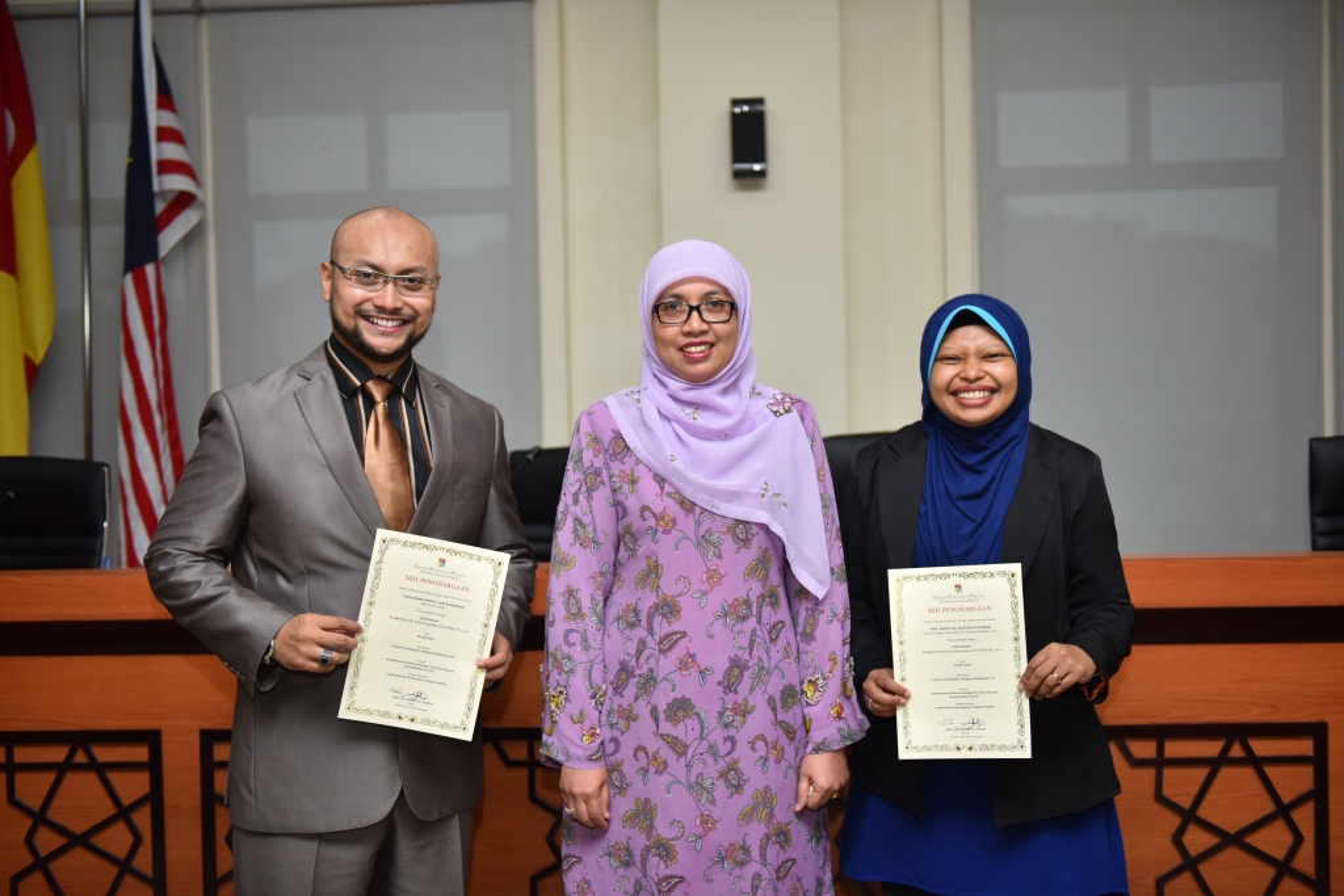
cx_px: 672
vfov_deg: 28.1
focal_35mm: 48
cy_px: 448
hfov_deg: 41.1
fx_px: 1792
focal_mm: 48
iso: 400
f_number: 2.8
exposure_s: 1/200
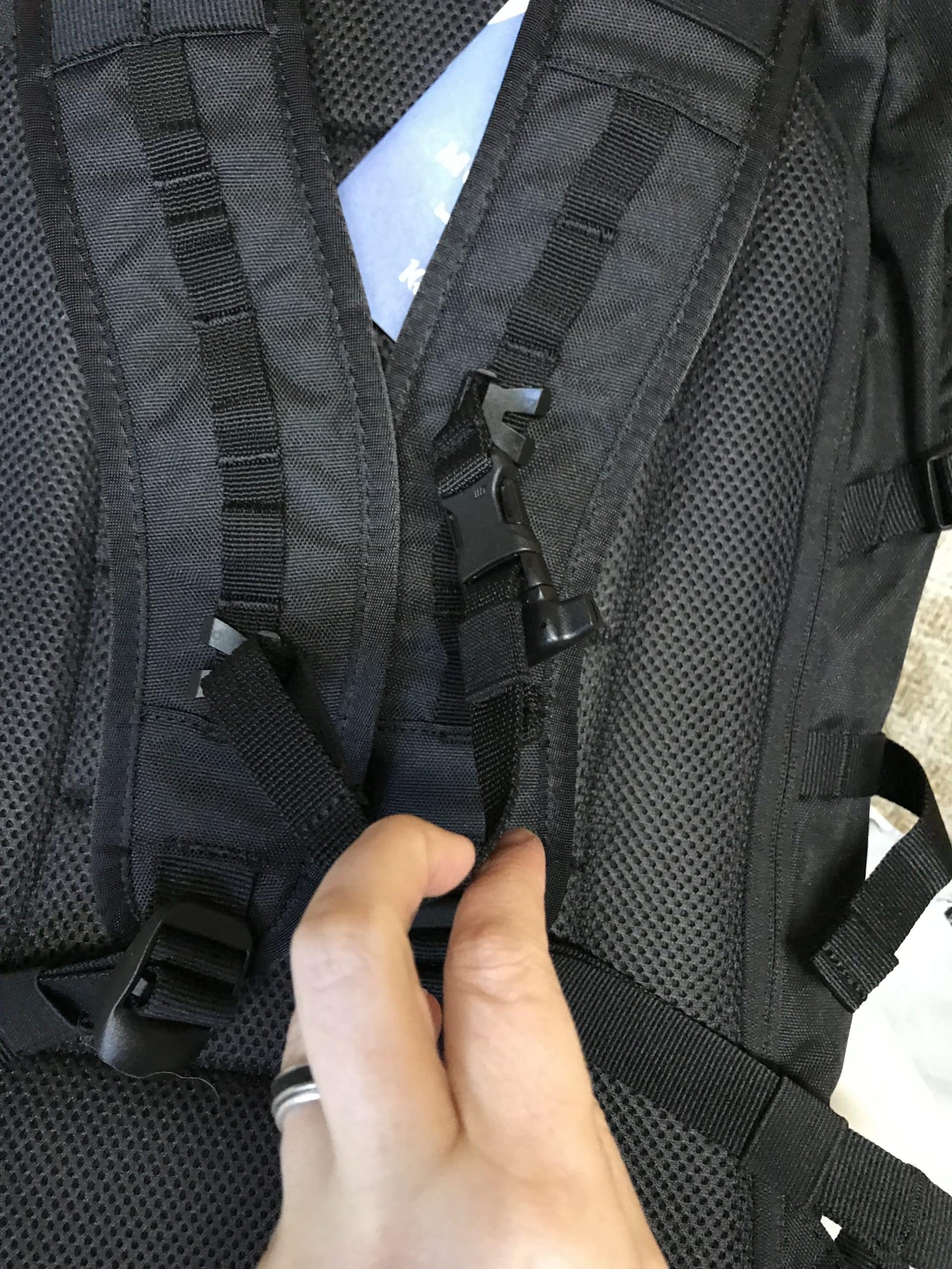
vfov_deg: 63.4
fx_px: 1027
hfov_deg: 49.7
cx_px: 476
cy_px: 634
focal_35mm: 28
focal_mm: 3.99
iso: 100
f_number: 1.8
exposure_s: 1/5
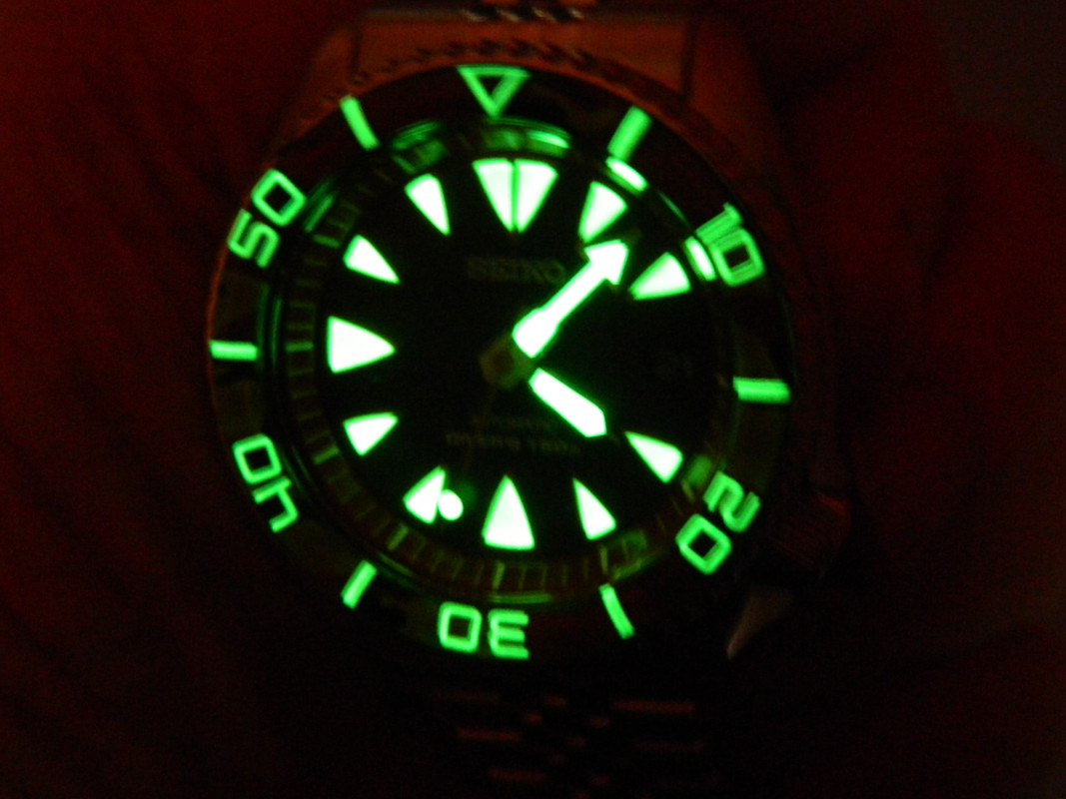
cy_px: 400
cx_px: 533
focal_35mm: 70
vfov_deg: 21.0
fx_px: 2155
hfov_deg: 27.8
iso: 800
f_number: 4
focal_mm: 12.6
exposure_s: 1
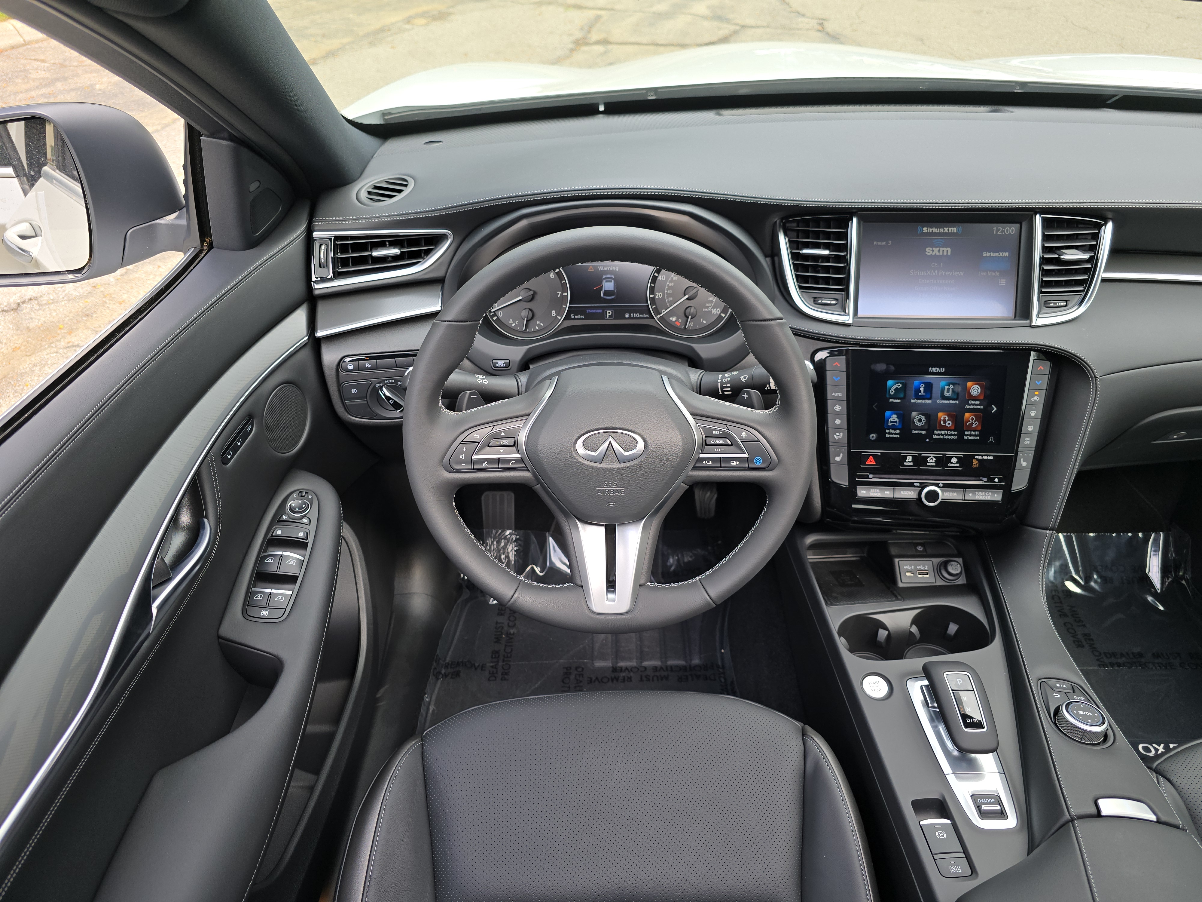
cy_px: 451
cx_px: 601
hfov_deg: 73.9
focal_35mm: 23
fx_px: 799
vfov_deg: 58.9
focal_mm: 6.3
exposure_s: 1/180
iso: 16
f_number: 1.7
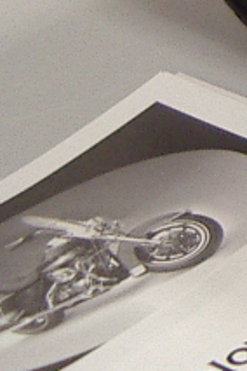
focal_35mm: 190
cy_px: -226
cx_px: 800
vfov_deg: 10.4
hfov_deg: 6.5
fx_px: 1955
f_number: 2.6
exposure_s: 1/25
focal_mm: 5.8
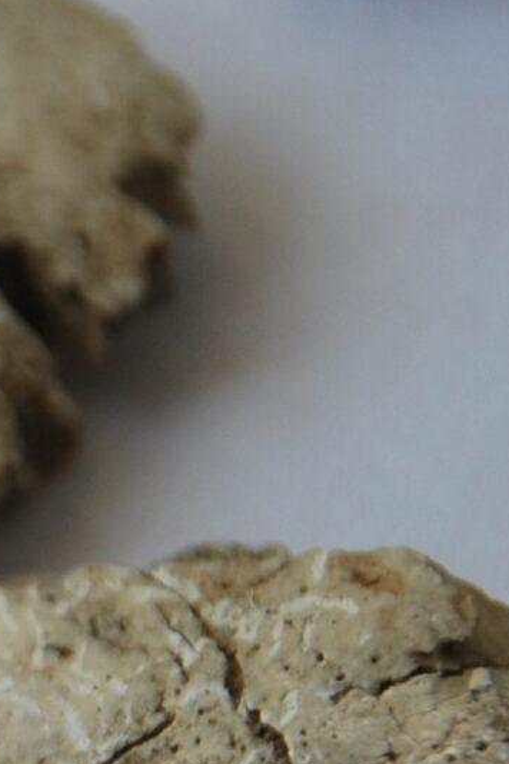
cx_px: -796
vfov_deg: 2.6
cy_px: 647
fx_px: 16796
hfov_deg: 1.7
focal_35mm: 792
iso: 200
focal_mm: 110
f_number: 5.6
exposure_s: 1/200
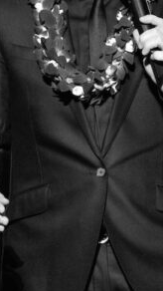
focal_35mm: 1409
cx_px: 149
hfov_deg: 0.9
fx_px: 10839
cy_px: 147
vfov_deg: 1.5
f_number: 6.3
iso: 6400
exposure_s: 1/200
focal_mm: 300
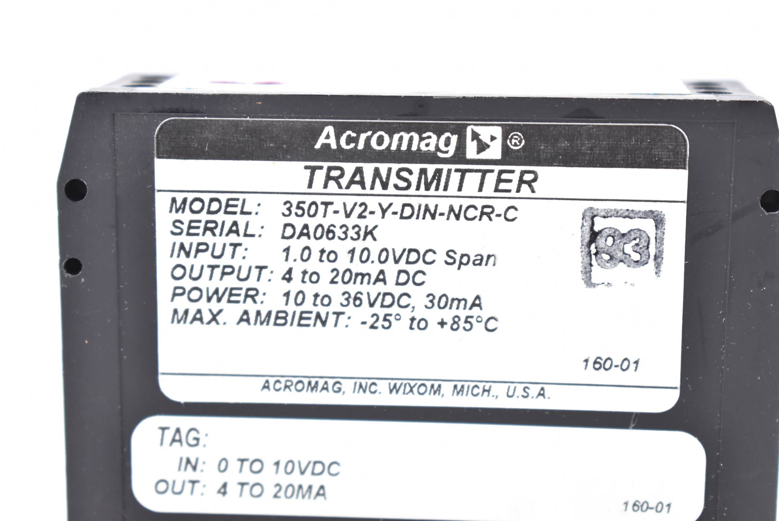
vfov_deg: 16.6
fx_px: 1787
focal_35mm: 82
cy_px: 260
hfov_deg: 24.6
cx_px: 390
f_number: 5.6
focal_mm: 55
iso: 1250
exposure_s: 1/100
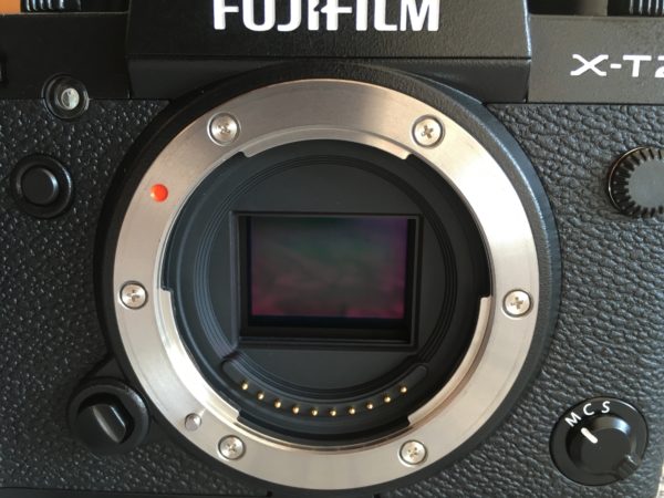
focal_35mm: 29
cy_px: 249
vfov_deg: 48.2
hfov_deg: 61.7
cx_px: 332
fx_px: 556
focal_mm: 4.15
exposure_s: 1/33
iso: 40
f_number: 2.2
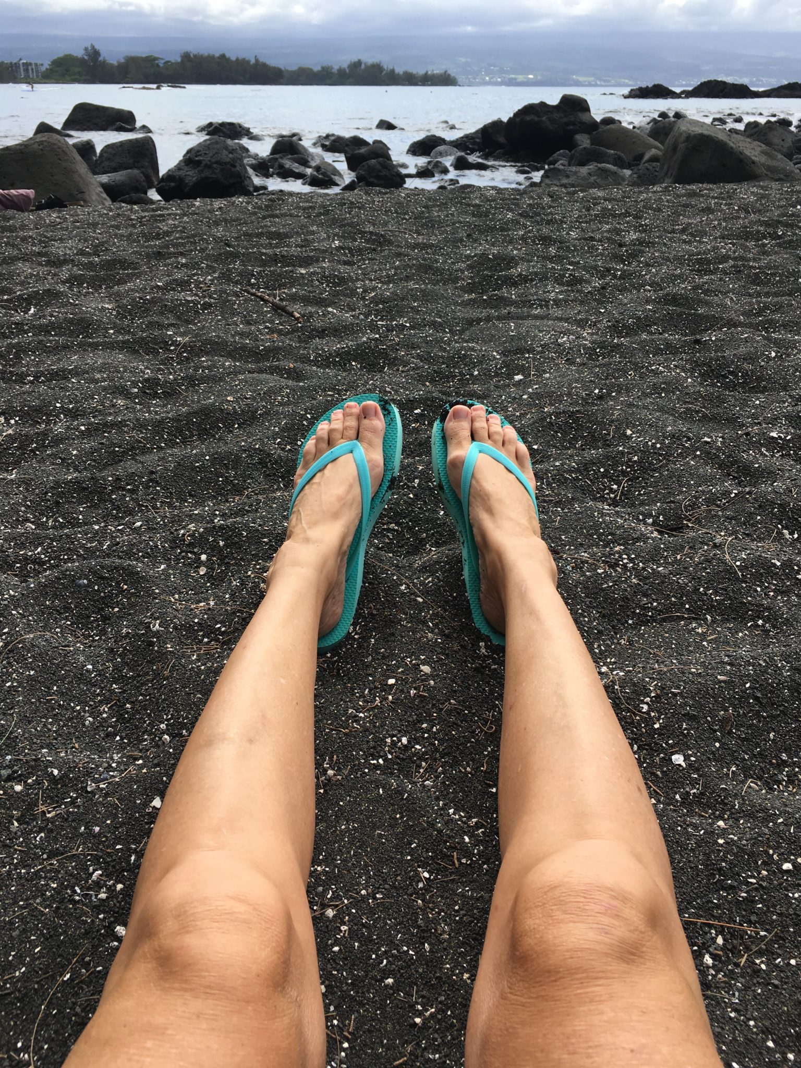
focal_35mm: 29
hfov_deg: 48.2
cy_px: 534
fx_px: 895
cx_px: 400
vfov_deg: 61.7
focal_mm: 4.15
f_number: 2.2
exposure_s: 1/1282
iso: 25
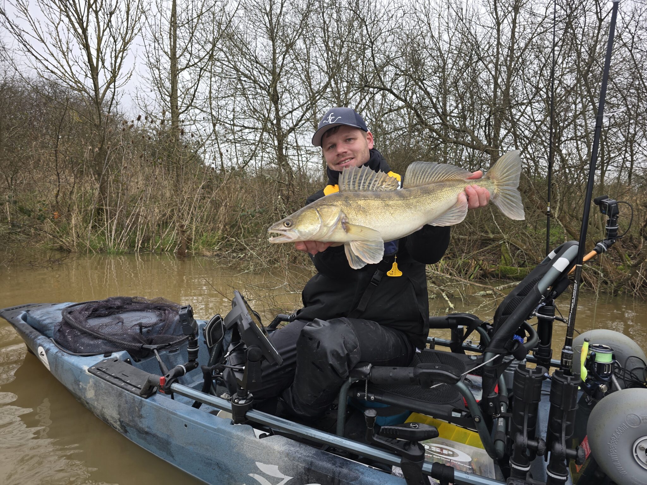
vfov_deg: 58.9
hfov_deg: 73.9
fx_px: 430
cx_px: 324
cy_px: 242
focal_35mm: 23
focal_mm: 6.3
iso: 25
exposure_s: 1/180
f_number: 1.7
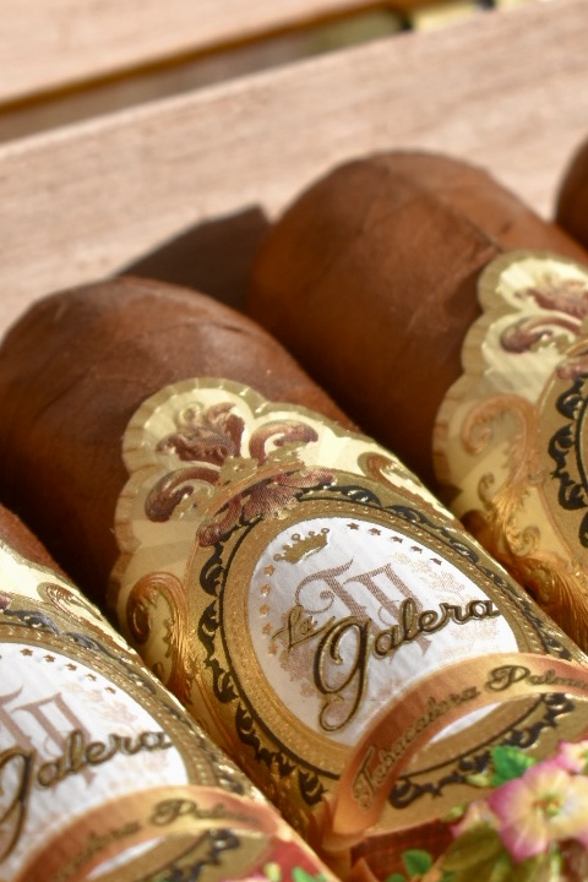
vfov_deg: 14.1
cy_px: 560
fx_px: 3574
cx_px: 456
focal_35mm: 146
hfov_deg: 9.4
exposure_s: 1/500
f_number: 11
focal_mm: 55
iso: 200
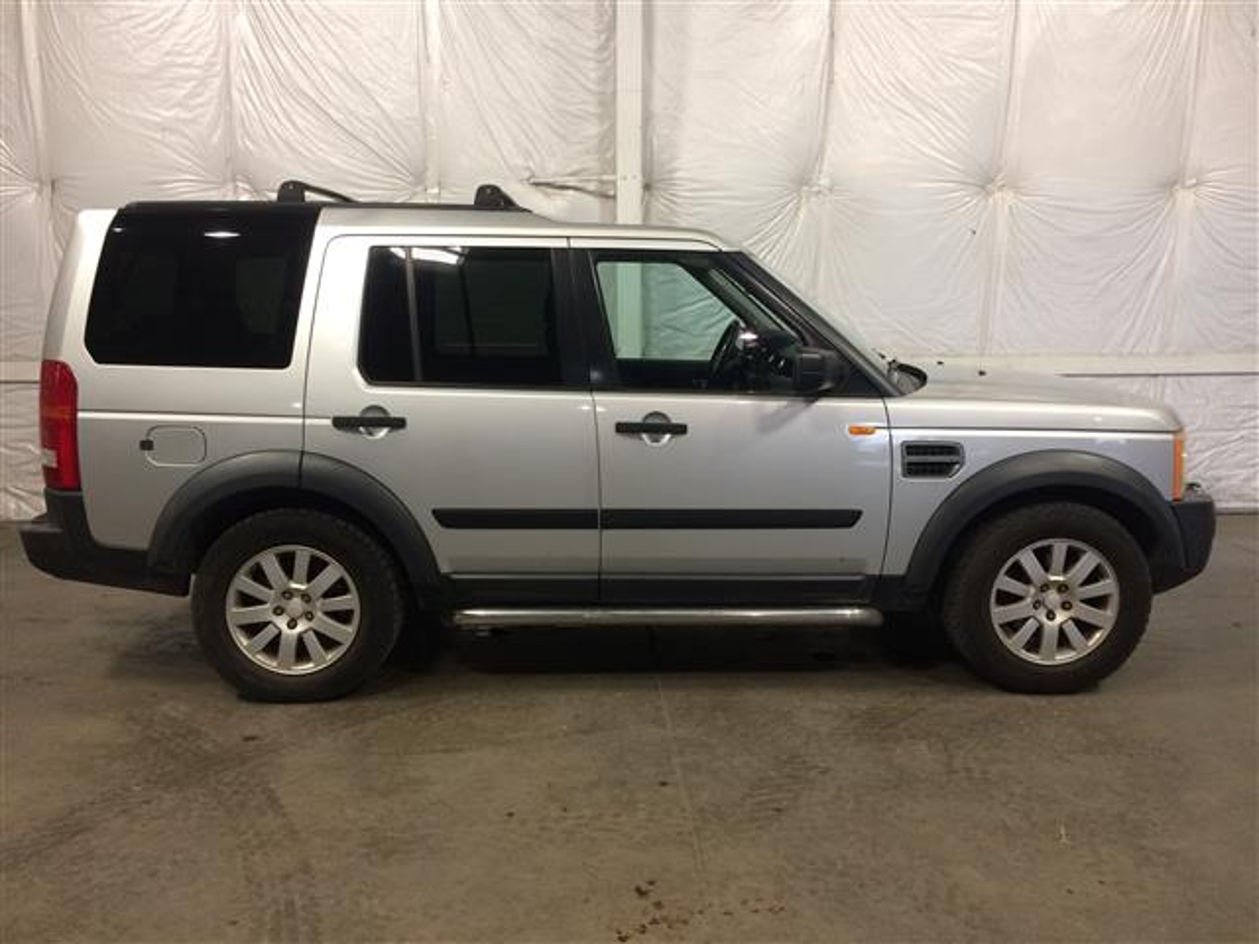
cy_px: 472
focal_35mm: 29
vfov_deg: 48.2
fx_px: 1055
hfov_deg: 61.7
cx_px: 630
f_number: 2.2
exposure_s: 1/30
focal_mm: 4.15
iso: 64
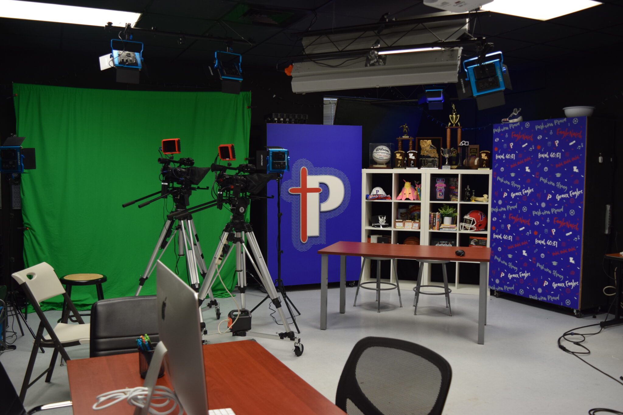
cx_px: 312
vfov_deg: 40.0
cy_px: 208
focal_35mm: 33
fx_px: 571
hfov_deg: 57.2
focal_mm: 22
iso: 500
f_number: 4
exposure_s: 1/60
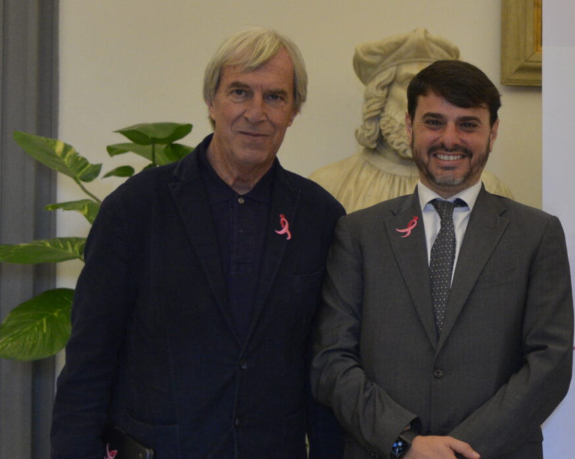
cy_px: 256
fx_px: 1769
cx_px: 745
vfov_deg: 14.8
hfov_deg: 17.3
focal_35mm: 104
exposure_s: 1/100
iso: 1600
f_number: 4
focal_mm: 38
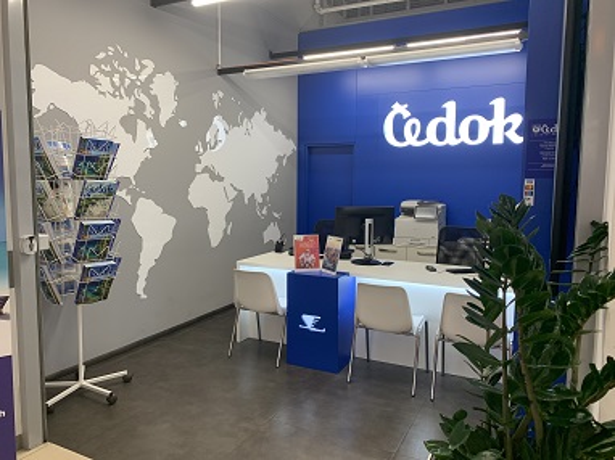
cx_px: 308
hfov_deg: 67.3
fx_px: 462
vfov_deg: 53.0
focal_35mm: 26
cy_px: 230
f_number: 1.8
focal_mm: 4.25
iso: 100
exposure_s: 1/100
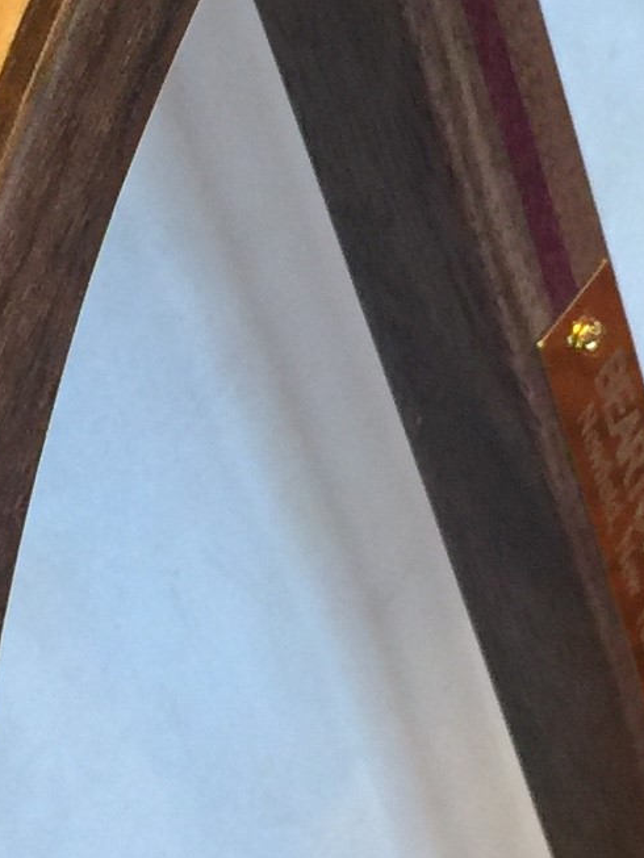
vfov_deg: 13.6
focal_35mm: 145
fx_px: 3596
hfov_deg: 10.2
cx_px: 310
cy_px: 335
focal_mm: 4.15
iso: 50
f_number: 2.2
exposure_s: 1/30
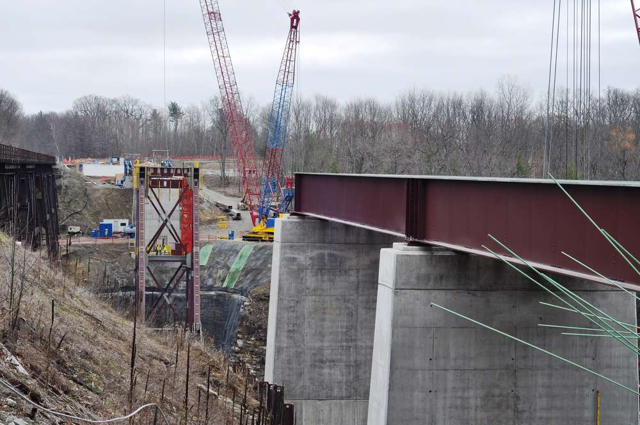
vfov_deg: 18.1
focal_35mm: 75
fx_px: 1332
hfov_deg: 27.0
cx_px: 320
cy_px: 212
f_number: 8
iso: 200
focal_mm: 50
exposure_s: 1/250
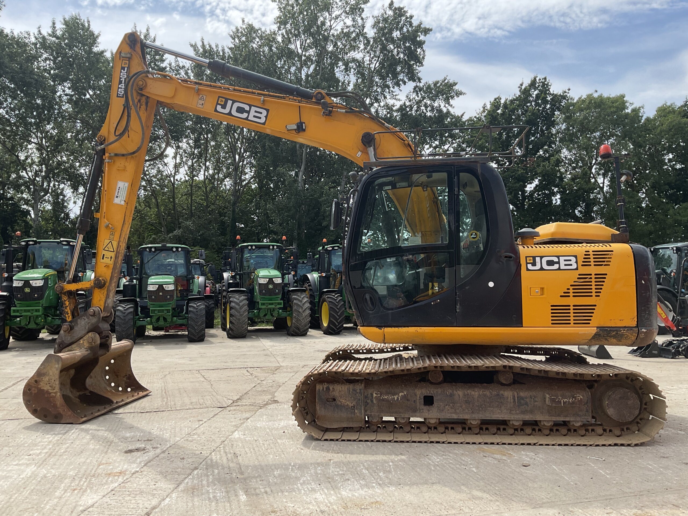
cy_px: 258
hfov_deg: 61.7
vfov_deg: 48.2
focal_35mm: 29
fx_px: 576
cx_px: 344
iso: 16
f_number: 1.8
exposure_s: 1/1342
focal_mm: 3
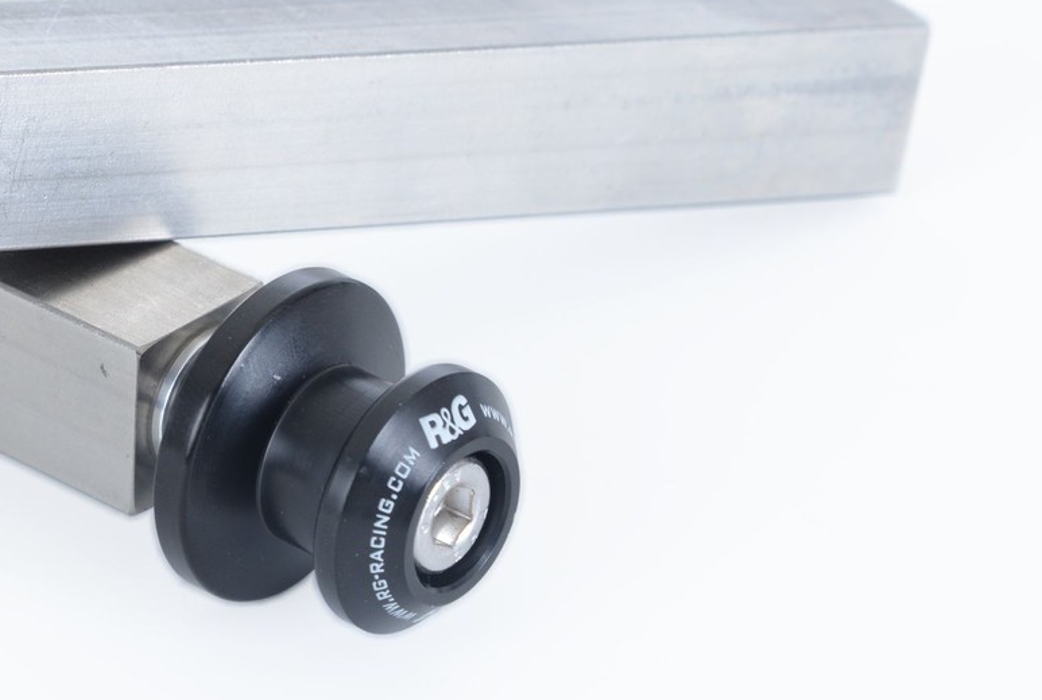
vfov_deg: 5.9
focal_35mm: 233
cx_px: 92
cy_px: 222
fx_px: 6758
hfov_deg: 8.8
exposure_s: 1/60
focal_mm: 120
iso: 200
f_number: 9
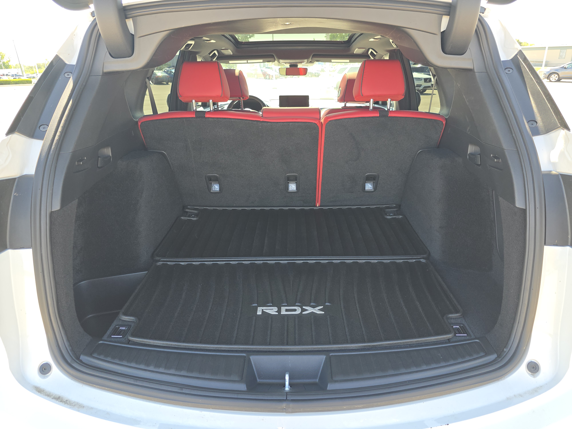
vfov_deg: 58.9
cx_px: 286
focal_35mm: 23
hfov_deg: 73.9
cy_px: 214
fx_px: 380
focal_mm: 6.3
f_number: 1.7
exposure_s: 1/180
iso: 50
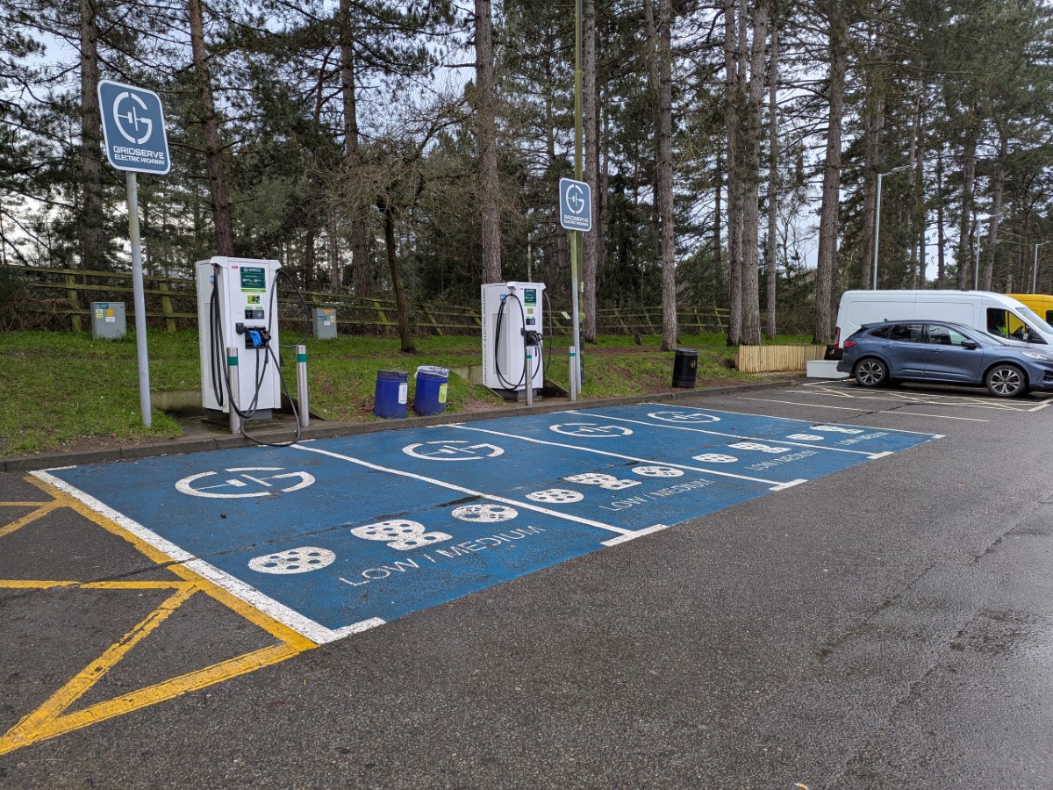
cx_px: 526
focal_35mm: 24
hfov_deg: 71.6
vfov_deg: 56.8
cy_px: 395
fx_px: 730
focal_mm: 6.81
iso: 42
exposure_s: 1/112
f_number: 1.85
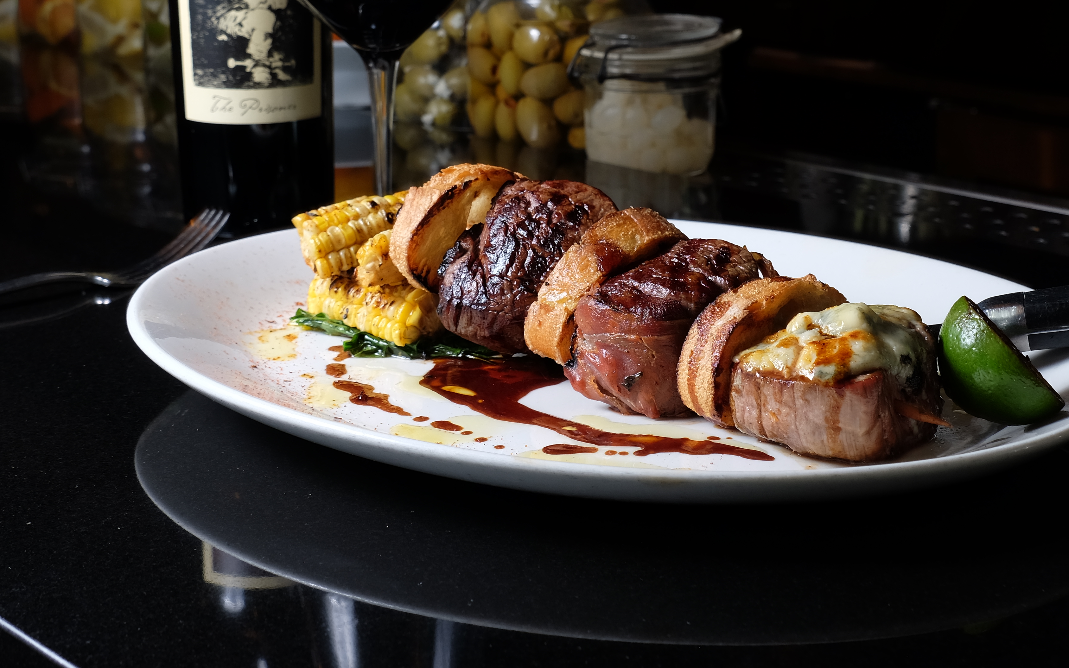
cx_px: 603
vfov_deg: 19.0
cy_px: 163
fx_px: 1981
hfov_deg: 30.2
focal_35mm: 68
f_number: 8
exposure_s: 1/15
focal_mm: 30.9
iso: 200
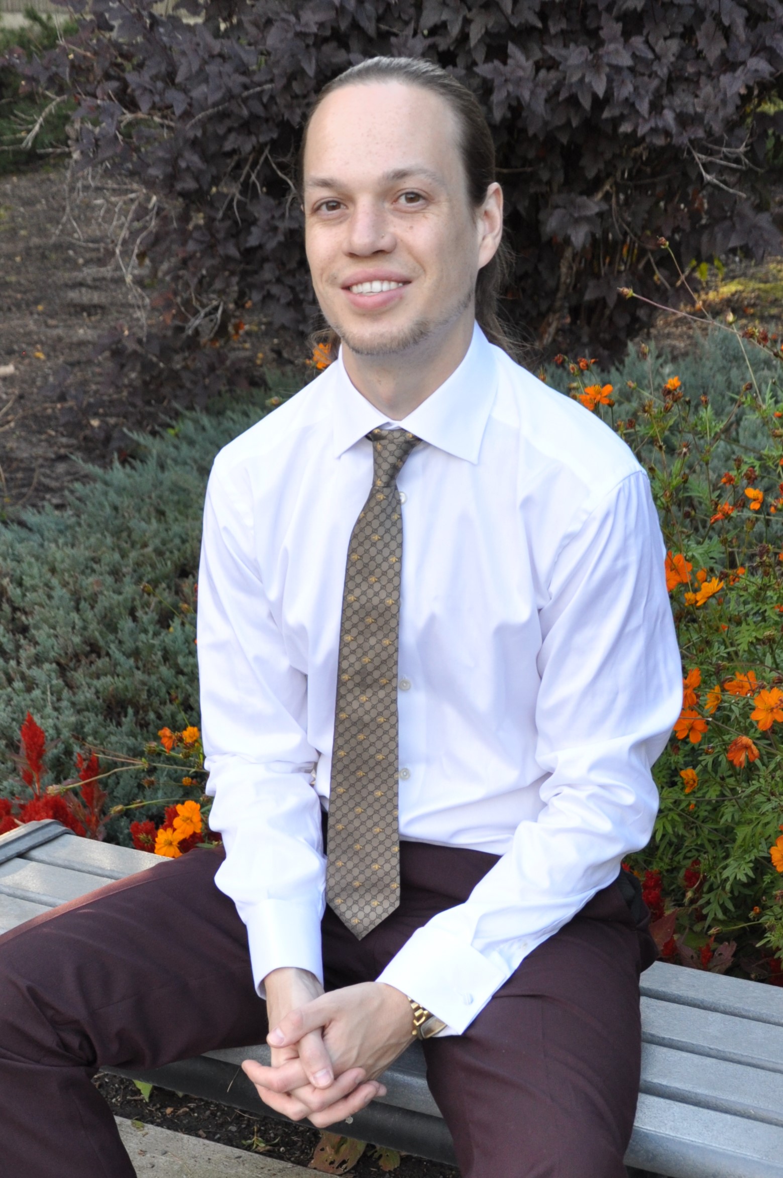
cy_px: 589
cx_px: 392
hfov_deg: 35.4
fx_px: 1226
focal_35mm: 38
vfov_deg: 51.3
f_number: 4
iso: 400
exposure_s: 1/160
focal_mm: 25
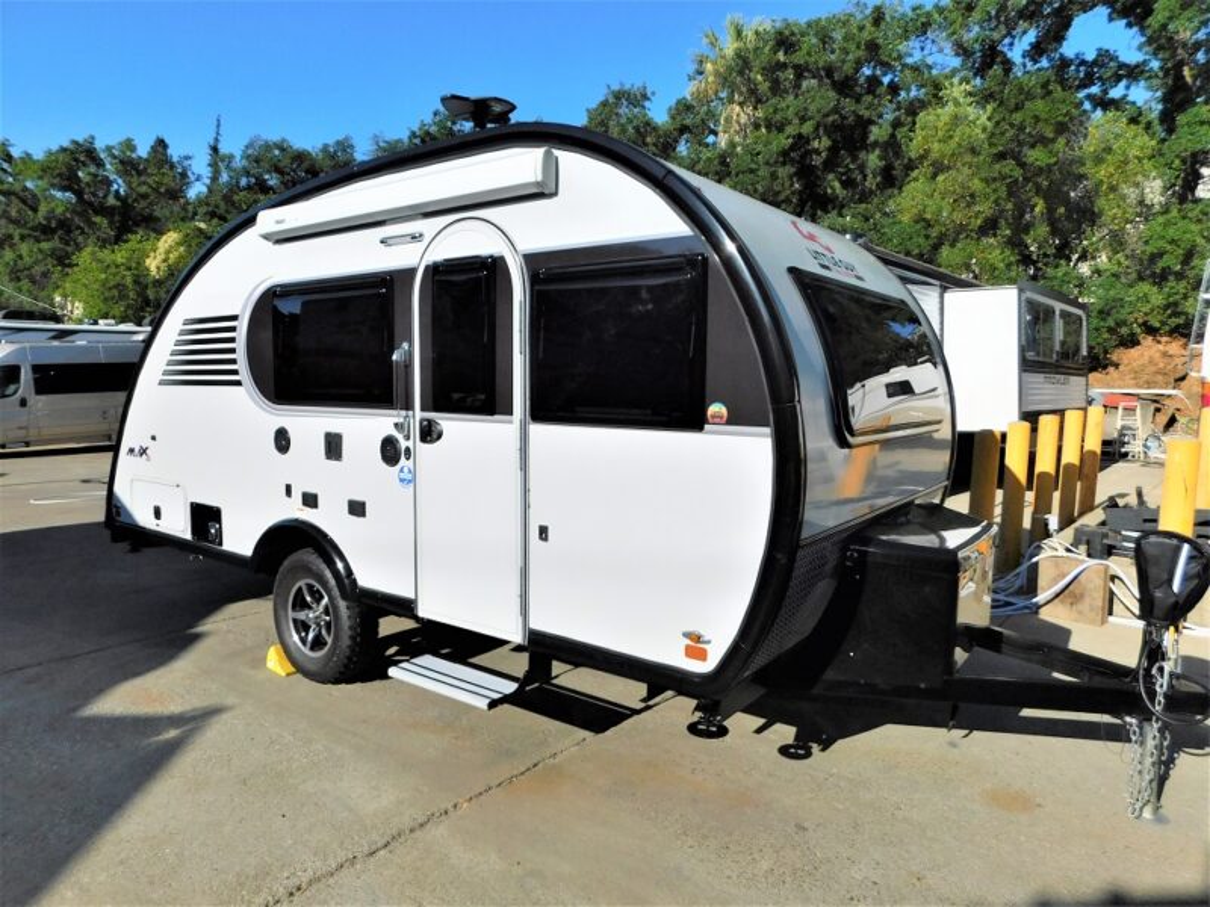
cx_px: 605
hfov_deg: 73.9
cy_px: 454
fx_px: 804
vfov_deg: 58.9
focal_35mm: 23
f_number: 6
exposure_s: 1/800
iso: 125
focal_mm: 4
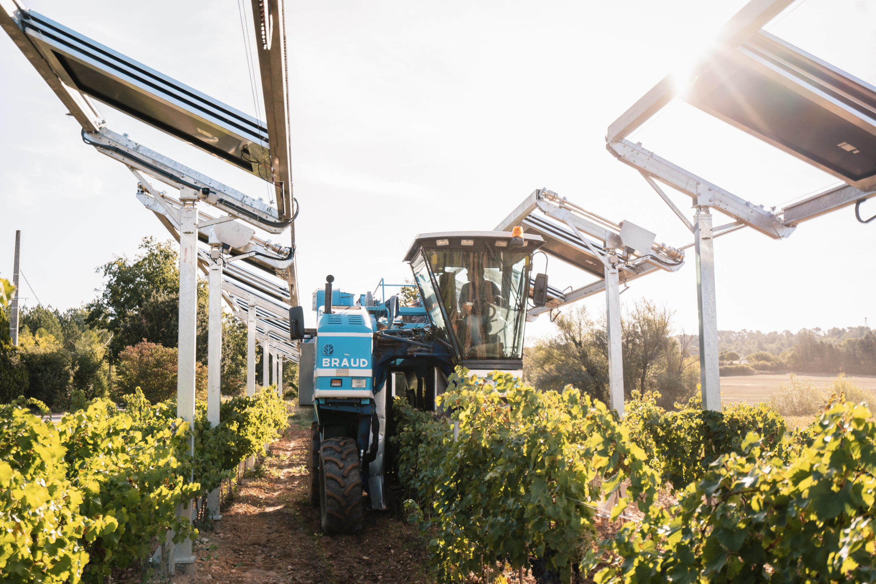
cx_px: 438
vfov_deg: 37.9
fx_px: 852
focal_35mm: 35
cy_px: 292
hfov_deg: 54.4
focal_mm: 35
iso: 200
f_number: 4
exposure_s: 1/640
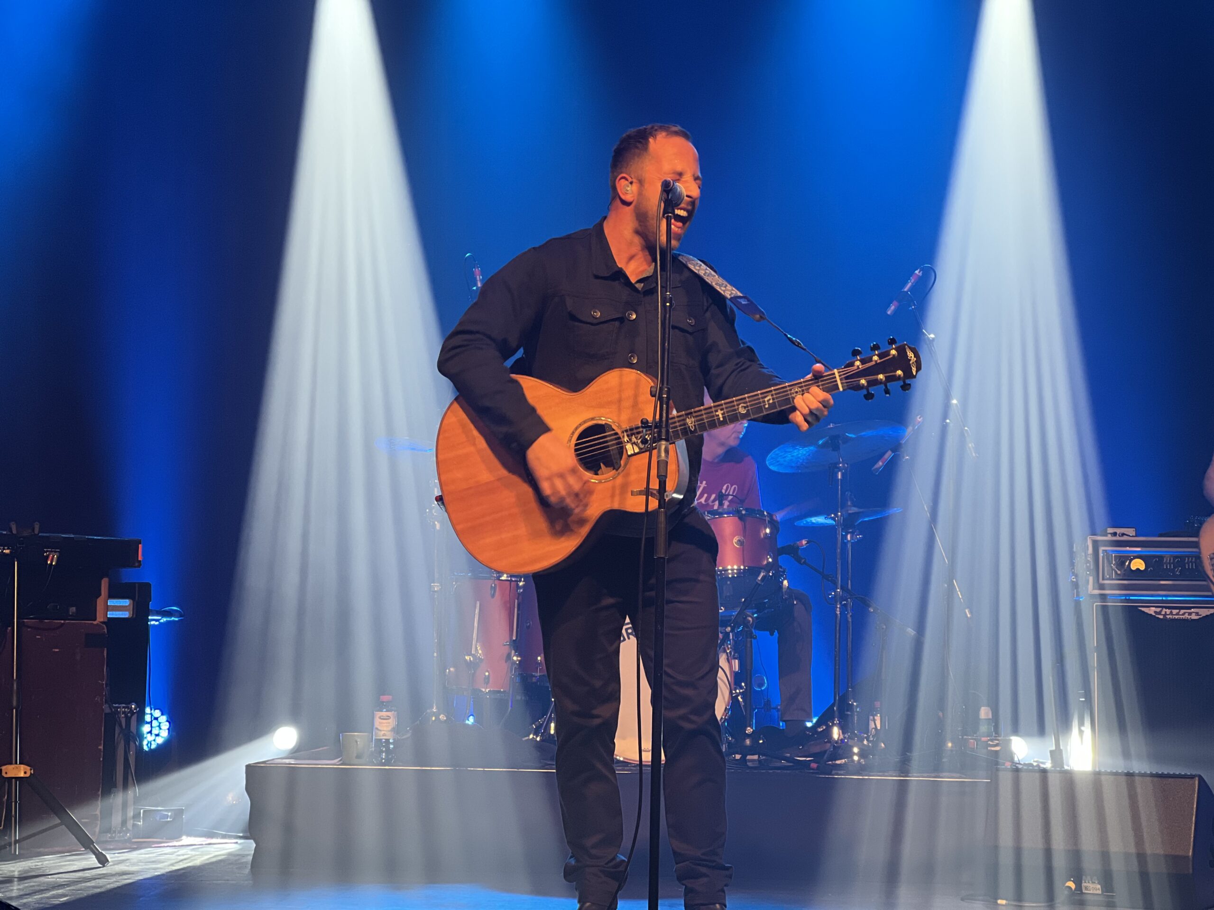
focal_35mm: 77
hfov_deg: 25.3
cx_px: 607
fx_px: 2700
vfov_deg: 19.1
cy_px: 455
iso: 200
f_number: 2.8
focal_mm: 9
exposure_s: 1/40
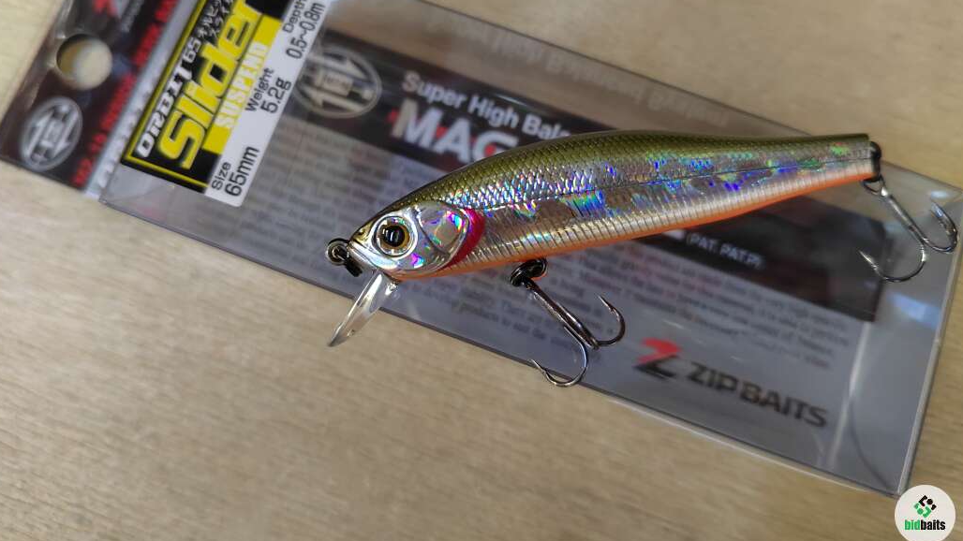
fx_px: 664
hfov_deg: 71.9
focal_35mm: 26
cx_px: 487
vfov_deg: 44.0
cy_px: 202
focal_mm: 5.52
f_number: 1.9
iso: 2972
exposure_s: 1/50
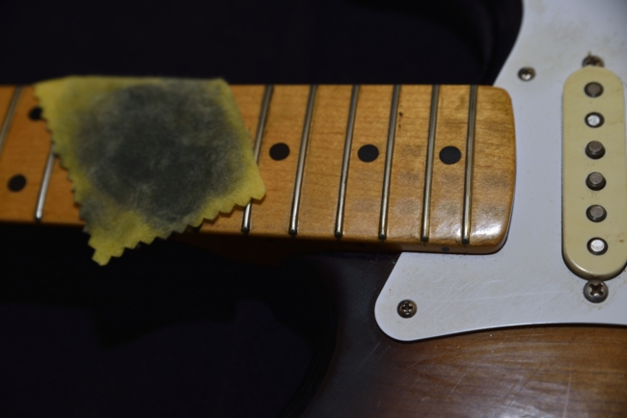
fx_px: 1220
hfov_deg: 28.8
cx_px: 314
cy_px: 209
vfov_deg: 19.5
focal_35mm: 70
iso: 400
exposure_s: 1/80
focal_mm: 70
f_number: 4
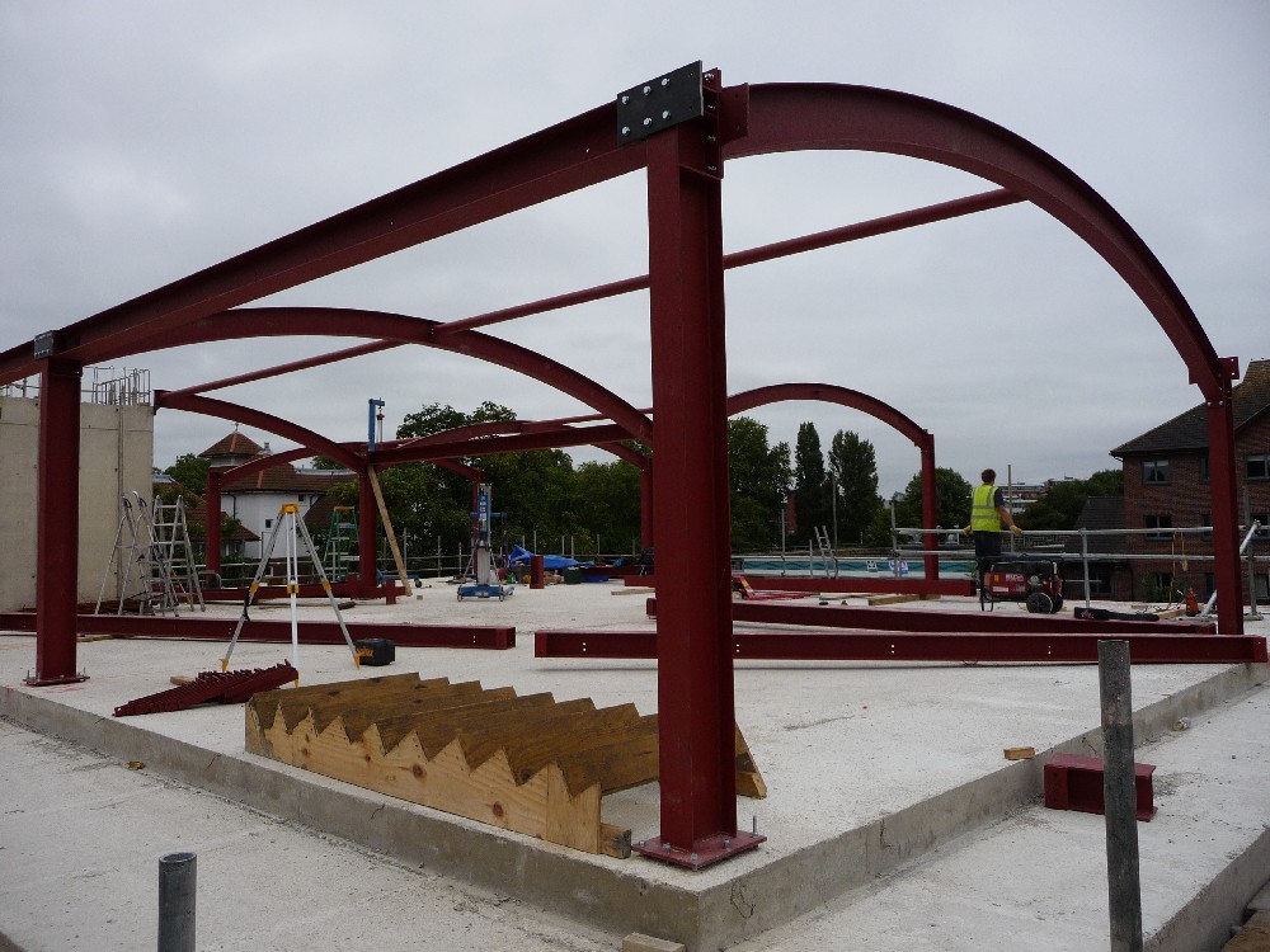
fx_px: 1027
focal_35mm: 28
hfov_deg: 63.4
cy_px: 476
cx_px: 635
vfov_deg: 49.7
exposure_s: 1/800
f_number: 3.3
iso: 100
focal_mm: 4.7
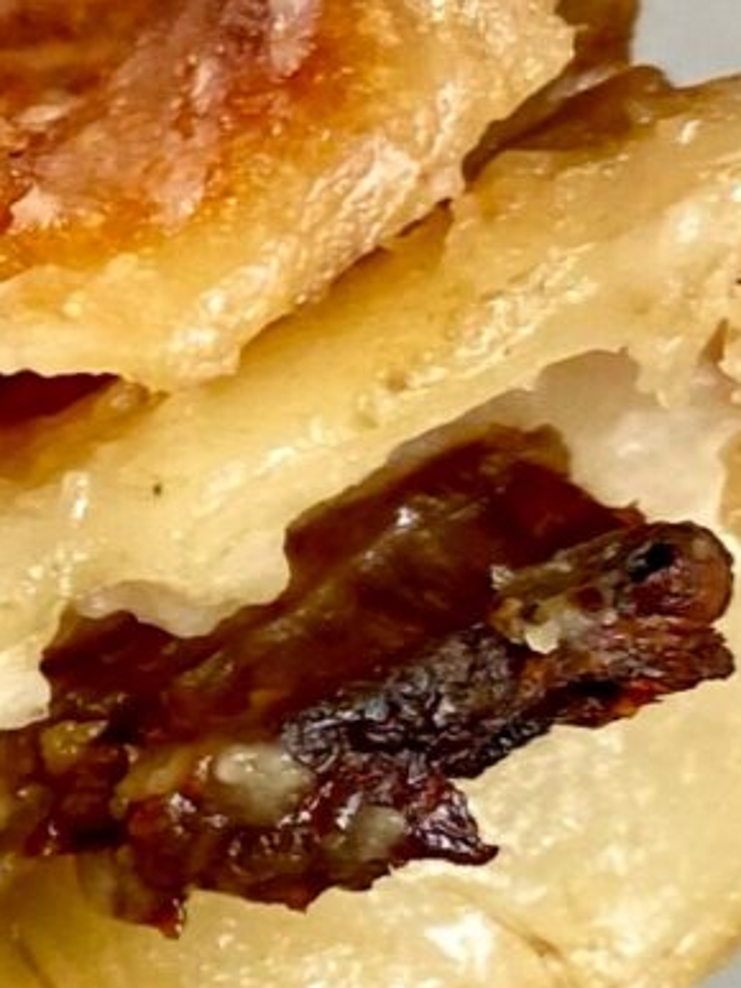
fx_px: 4912
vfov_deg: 11.5
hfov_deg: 8.0
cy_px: 651
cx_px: -986
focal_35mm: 172
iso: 100
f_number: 1.8
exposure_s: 1/121
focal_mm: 4.25
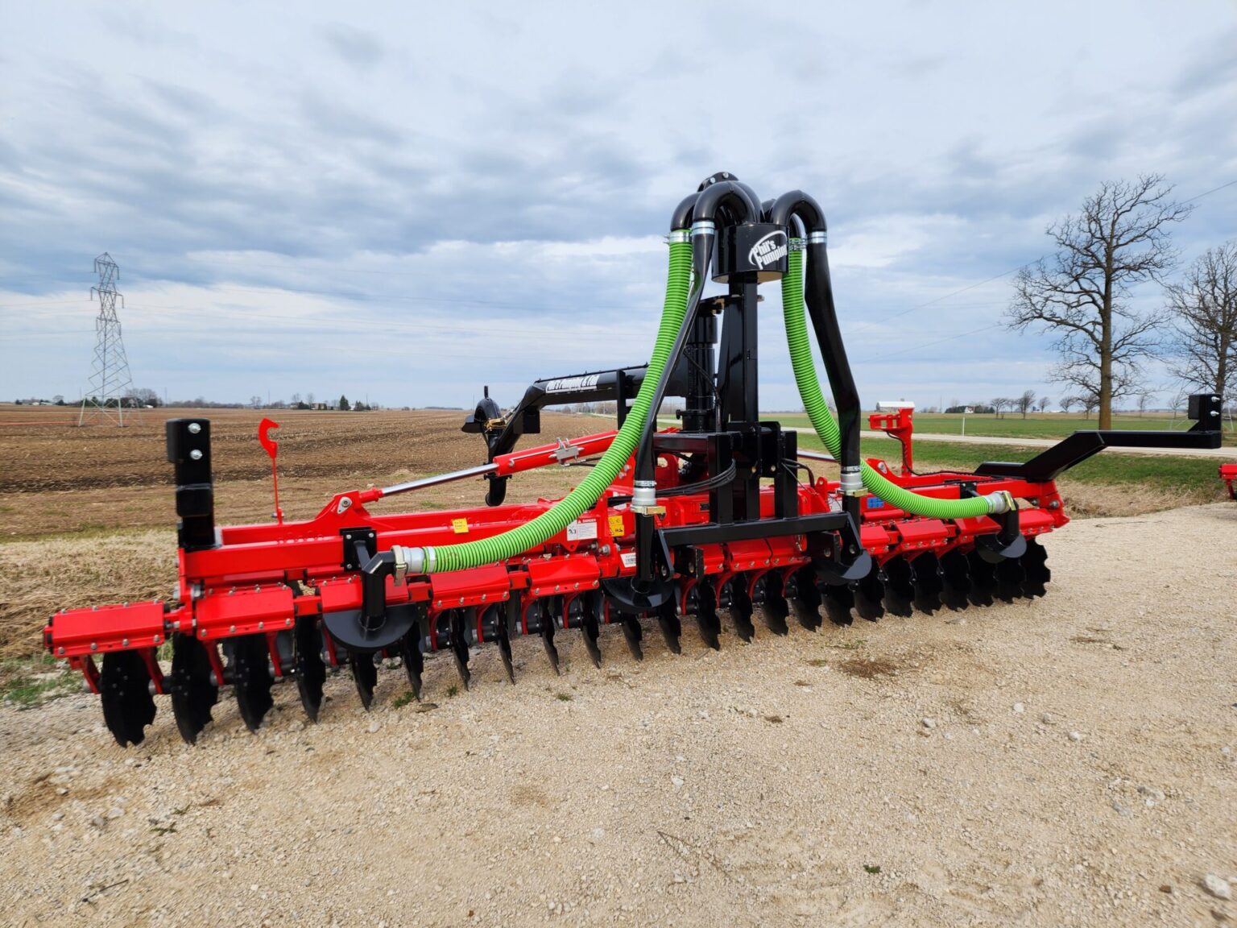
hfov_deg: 73.9
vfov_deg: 58.9
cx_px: 618
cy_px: 464
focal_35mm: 23
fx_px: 822
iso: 12
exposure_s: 1/372
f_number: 1.8
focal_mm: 6.4
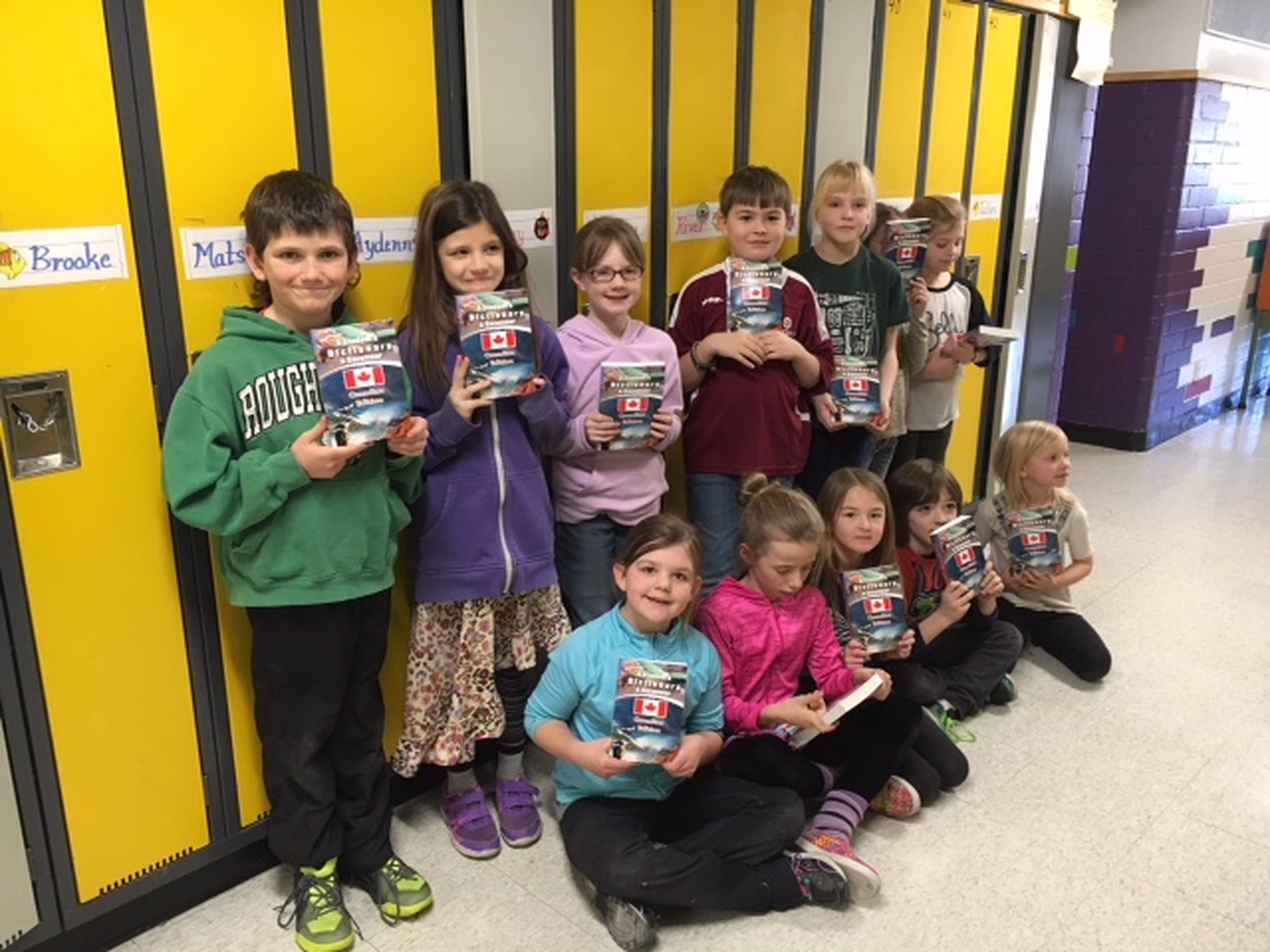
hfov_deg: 61.7
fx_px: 1064
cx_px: 635
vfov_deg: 48.2
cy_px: 476
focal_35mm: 29
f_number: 2.2
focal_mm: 4.15
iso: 100
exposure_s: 1/30
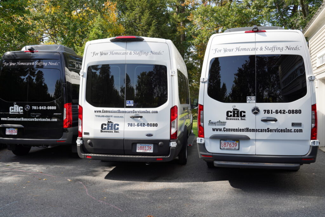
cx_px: 162
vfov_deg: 36.0
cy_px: 108
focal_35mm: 37
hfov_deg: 51.9
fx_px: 334
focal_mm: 37
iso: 100
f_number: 5
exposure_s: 1/250
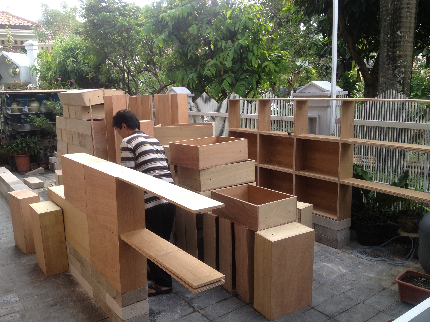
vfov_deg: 40.7
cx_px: 215
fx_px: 435
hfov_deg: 52.6
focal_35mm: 35
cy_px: 161
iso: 50
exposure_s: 1/173
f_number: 2.4
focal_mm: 4.28
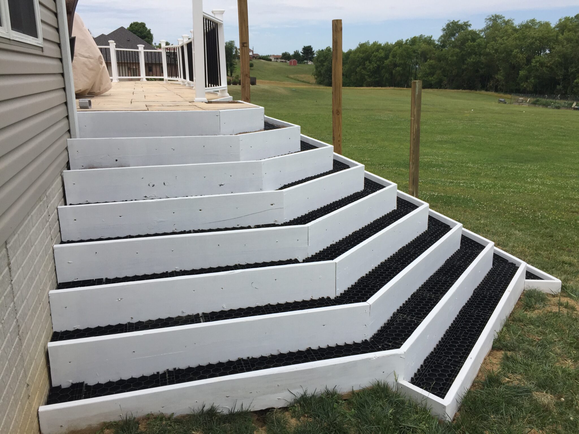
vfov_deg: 48.2
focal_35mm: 29
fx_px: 485
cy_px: 217
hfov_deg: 61.7
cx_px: 290
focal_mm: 4.15
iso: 32
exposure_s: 1/2475
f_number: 2.2
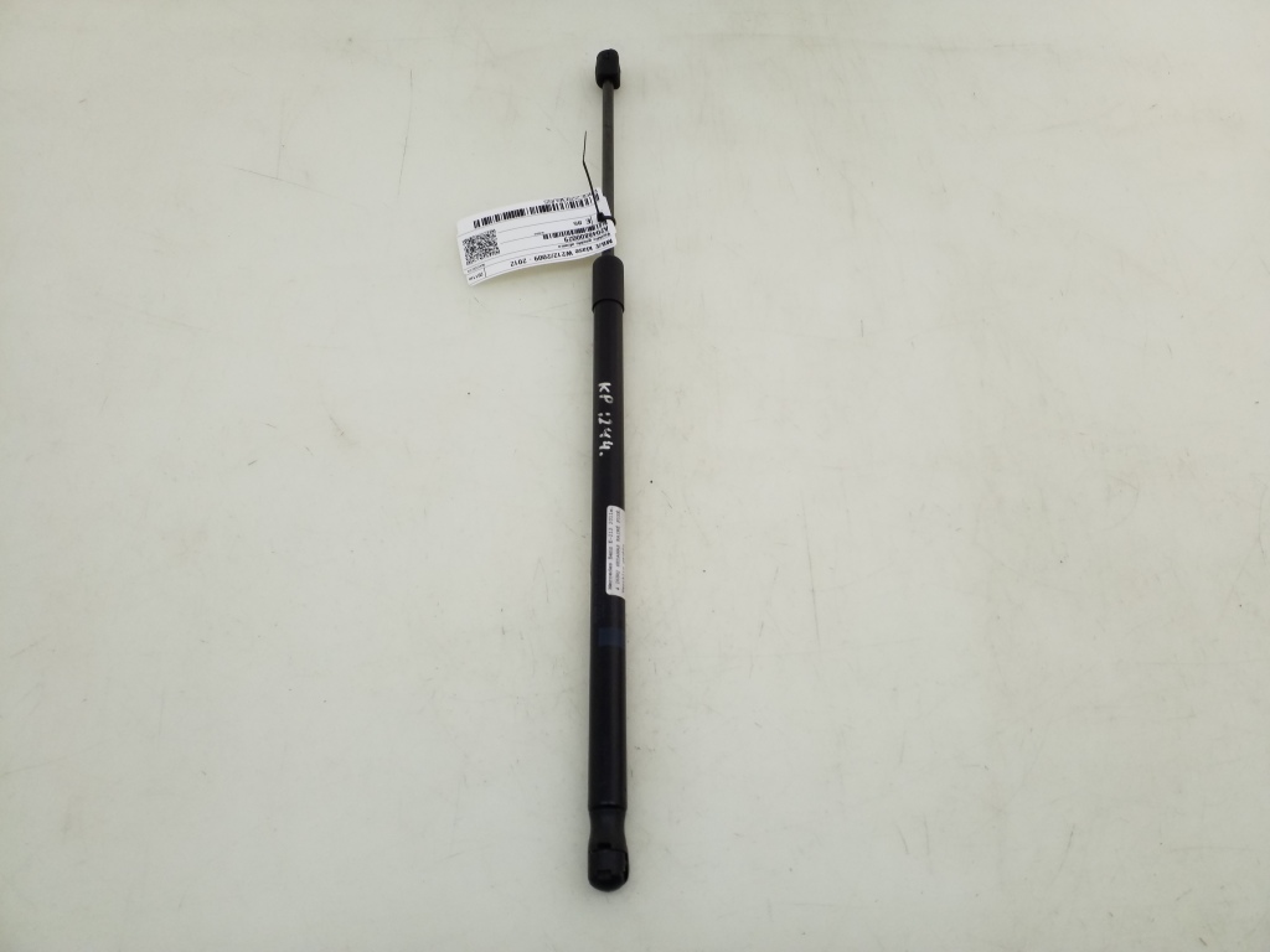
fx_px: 991
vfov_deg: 51.4
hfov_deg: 65.3
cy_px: 476
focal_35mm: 27
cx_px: 635
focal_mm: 3.6
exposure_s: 1/100
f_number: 1.9
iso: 80
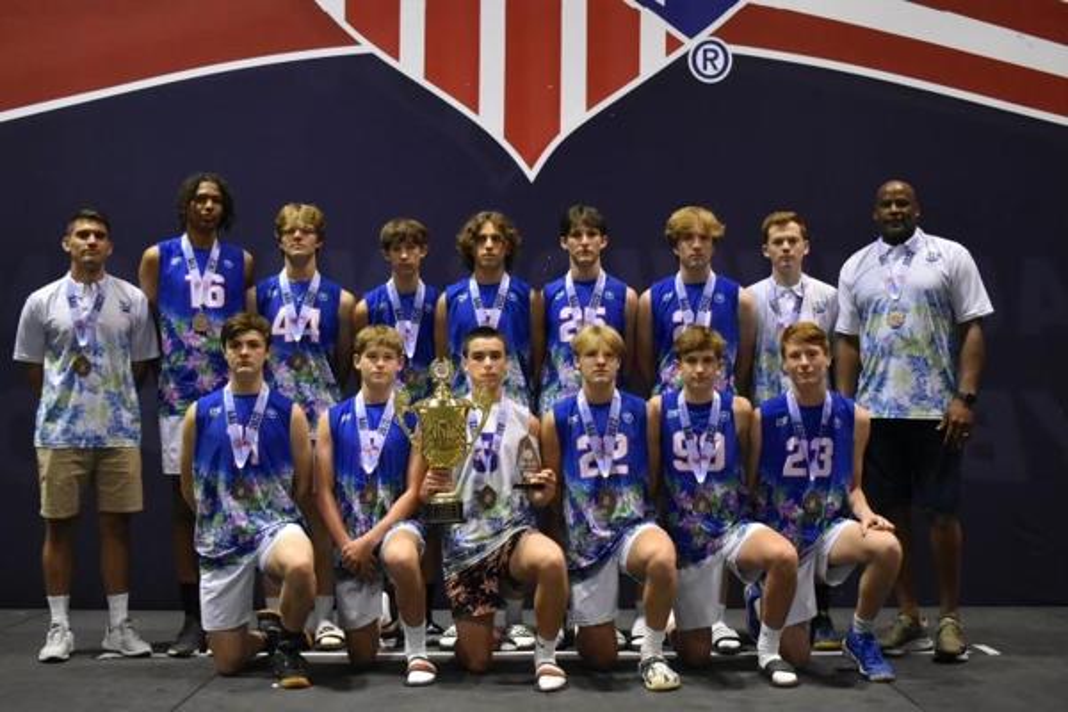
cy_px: 356
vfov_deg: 30.8
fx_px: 1290
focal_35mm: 44
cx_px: 534
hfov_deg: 45.0
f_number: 4.2
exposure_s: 1/80
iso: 3200
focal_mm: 29
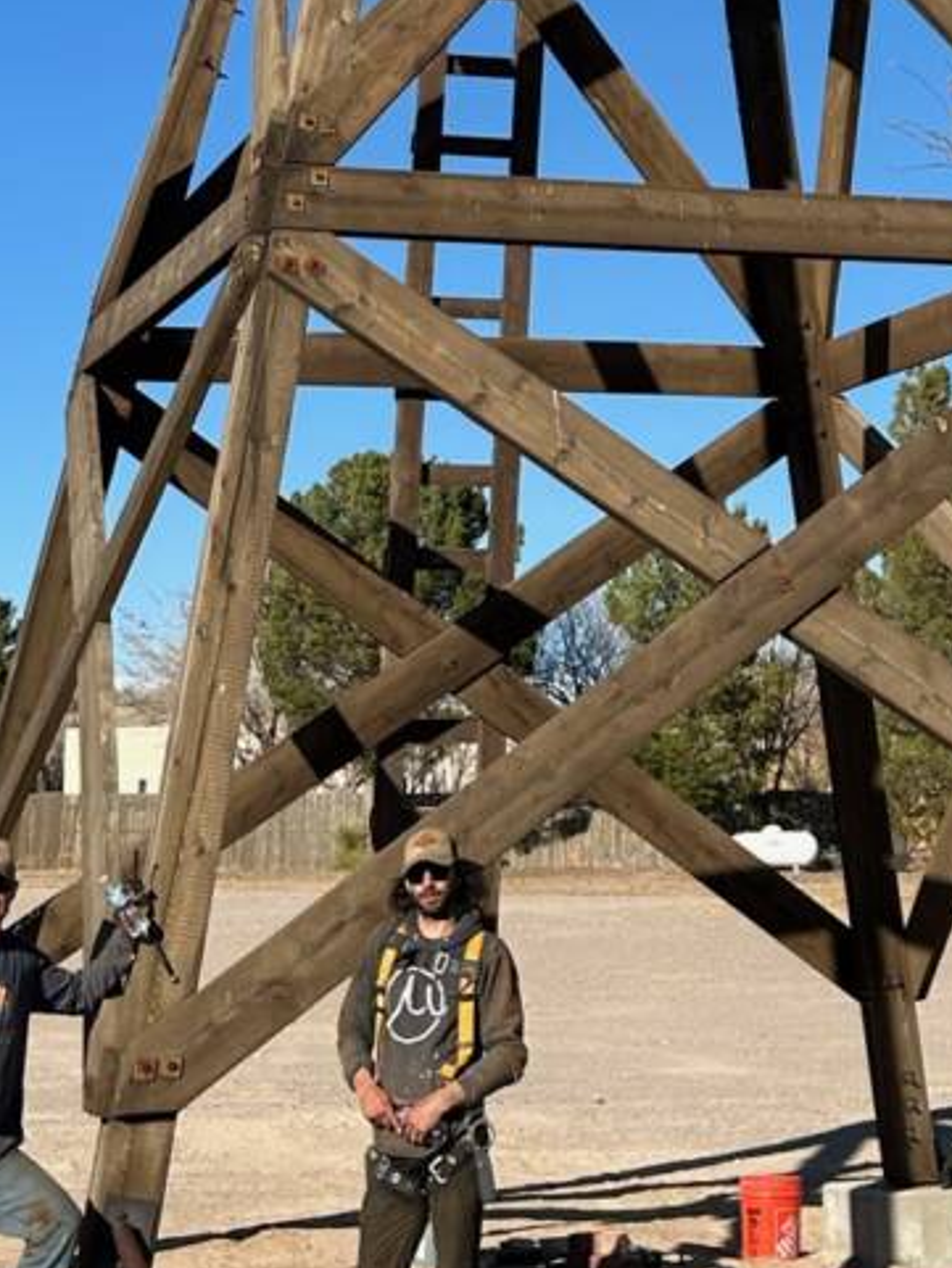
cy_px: -306
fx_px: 3042
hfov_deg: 17.7
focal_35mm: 83
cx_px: 650
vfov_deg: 21.6
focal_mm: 5.7
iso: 50
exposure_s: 1/4630
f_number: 1.5
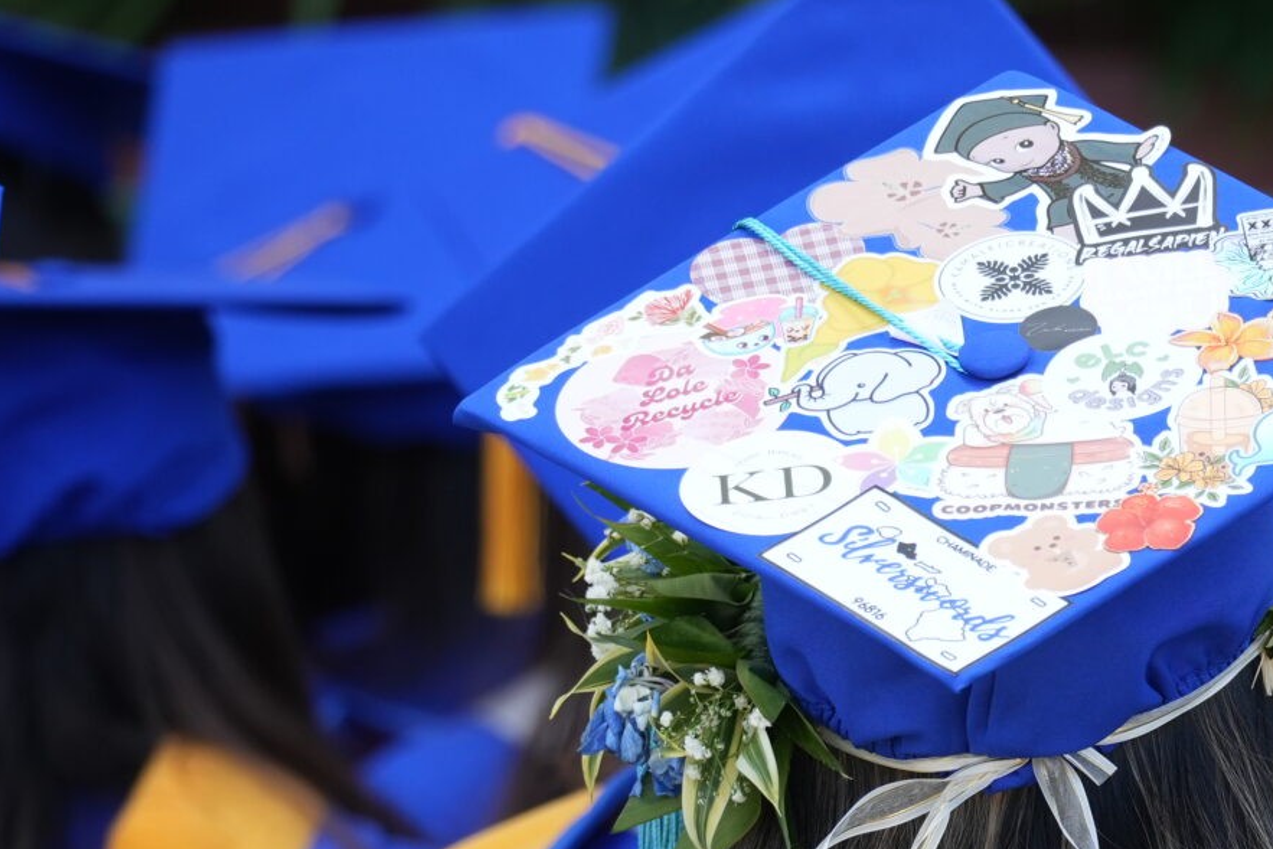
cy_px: 657
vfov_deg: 2.6
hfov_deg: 3.9
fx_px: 18460
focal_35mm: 522
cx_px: 1032
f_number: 6.3
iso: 500
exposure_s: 1/320
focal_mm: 200
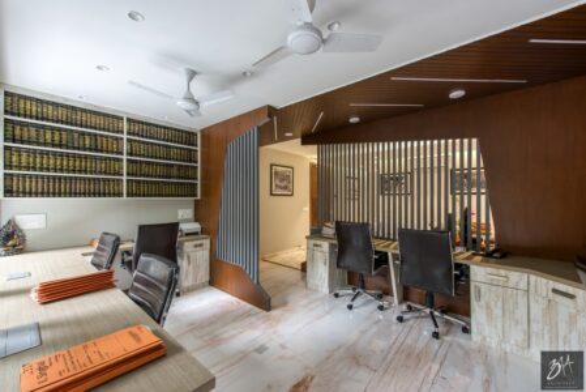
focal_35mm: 14
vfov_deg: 81.3
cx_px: 293
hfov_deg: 104.2
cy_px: 196
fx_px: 228
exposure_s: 1/2.5
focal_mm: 14
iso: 100
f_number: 11
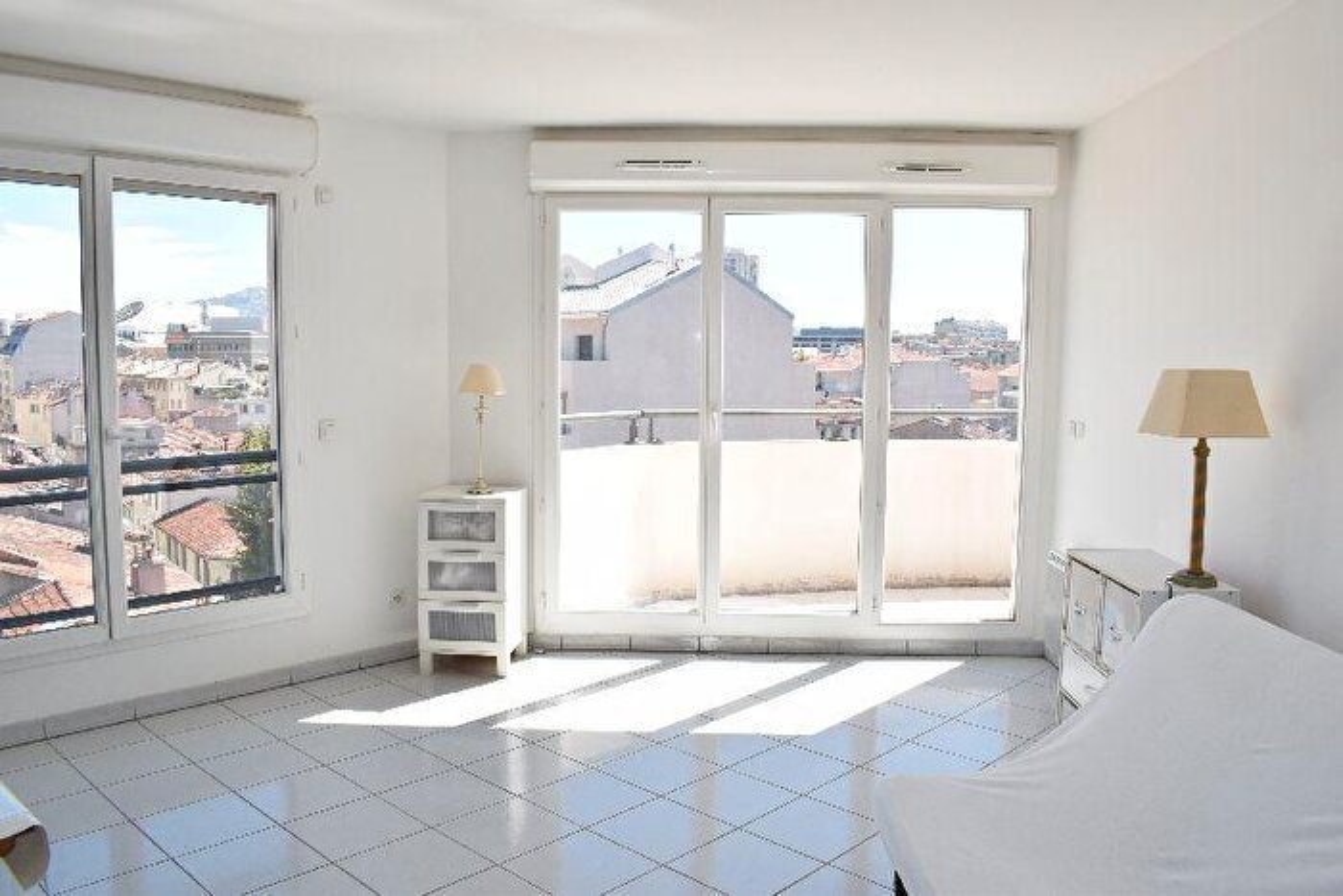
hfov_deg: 67.4
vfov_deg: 47.9
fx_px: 1007
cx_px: 672
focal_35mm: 27
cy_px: 448
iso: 400
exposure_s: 1/160
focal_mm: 18
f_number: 11
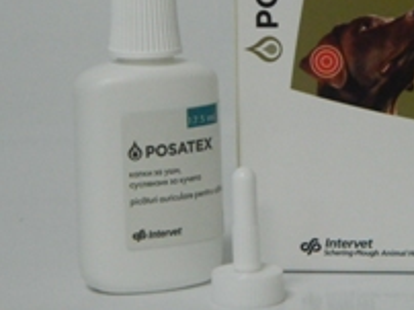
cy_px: 52
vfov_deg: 6.7
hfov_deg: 9.0
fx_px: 2640
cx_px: 301
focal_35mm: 221
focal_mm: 23.2
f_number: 4.7
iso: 200
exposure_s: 1/15
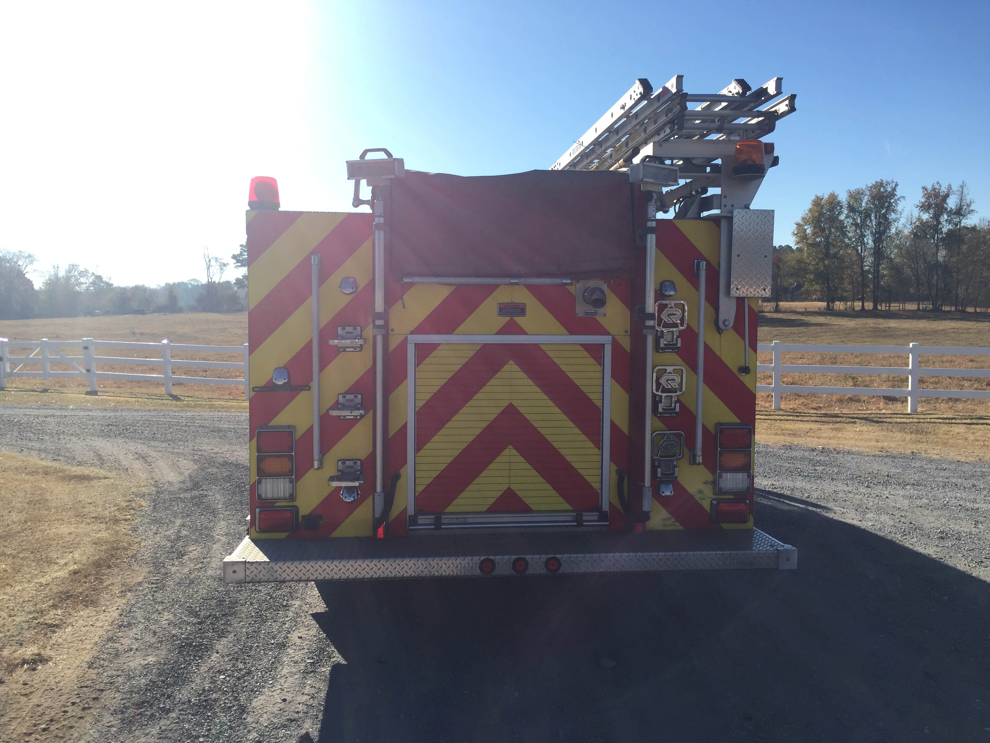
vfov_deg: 48.2
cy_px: 372
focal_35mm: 29
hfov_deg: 61.7
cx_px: 495
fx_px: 829
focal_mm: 4.15
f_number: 2.2
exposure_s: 1/1582
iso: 32
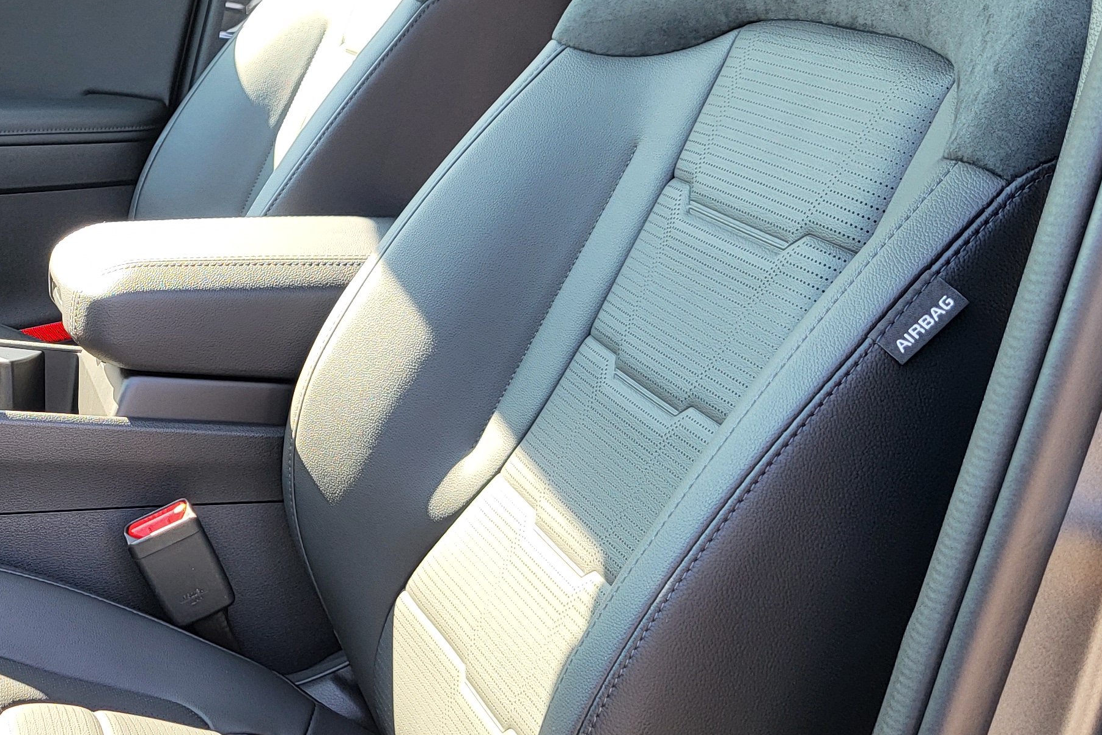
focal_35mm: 60
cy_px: 446
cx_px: 48
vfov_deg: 22.6
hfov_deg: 31.4
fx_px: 1837
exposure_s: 1/120
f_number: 1.8
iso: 40
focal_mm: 5.4
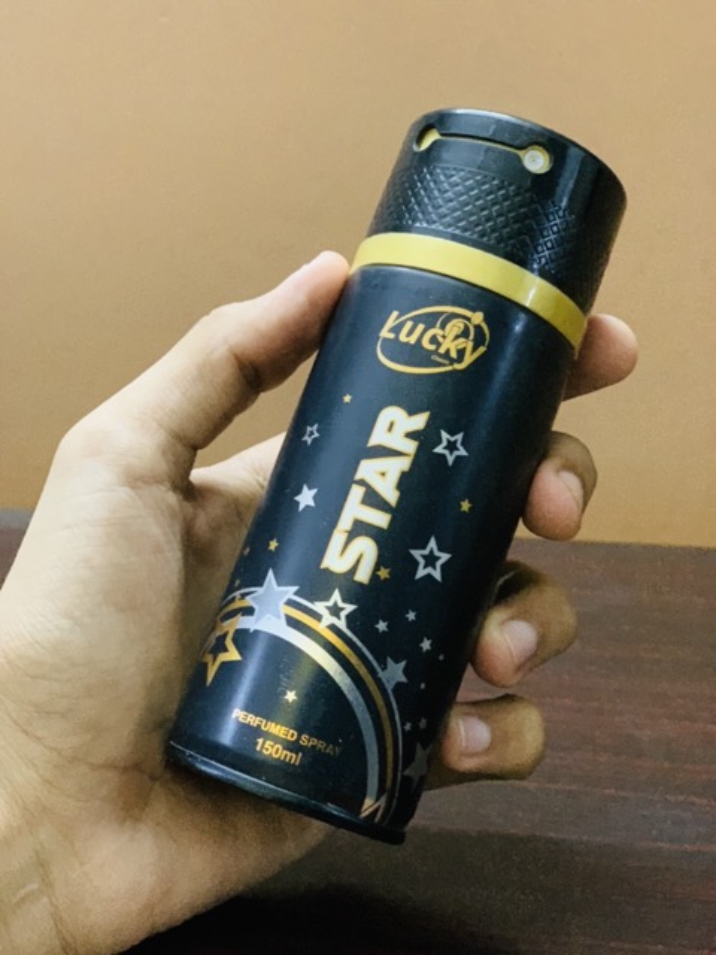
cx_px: 358
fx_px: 1434
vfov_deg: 36.8
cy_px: 478
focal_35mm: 52
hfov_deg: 28.0
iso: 1000
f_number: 2.4
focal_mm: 6
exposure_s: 1/30
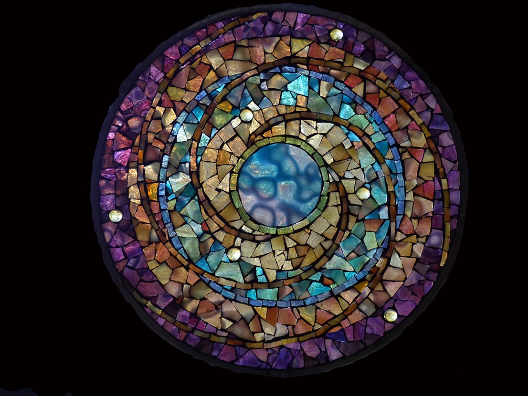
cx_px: 264
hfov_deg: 22.8
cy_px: 198
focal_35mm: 86
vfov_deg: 17.2
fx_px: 1312
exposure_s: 1/60
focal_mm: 15.5
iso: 250
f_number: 2.8
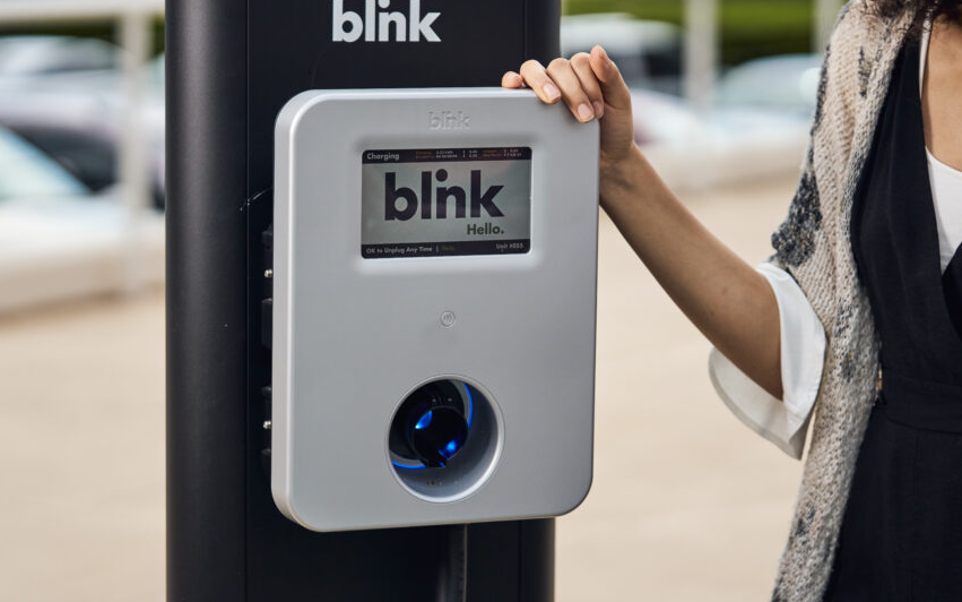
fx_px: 3120
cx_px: 462
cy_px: 238
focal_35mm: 119
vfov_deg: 11.0
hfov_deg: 17.5
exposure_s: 1/4000
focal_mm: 97
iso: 400
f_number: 2.8
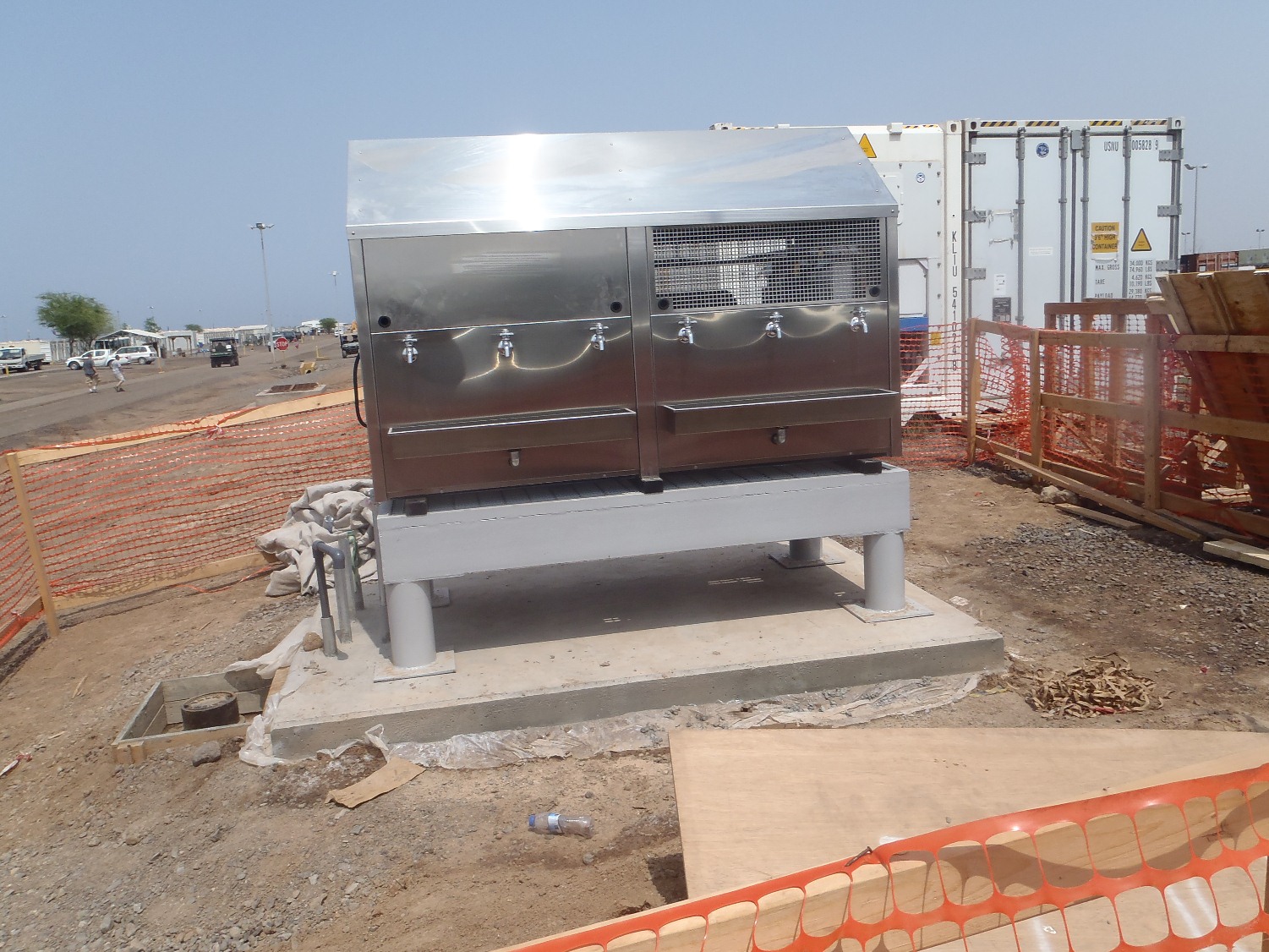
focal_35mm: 28
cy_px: 476
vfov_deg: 49.8
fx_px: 1027
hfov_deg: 63.4
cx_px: 634
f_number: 5.6
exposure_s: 1/500
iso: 80
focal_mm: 5
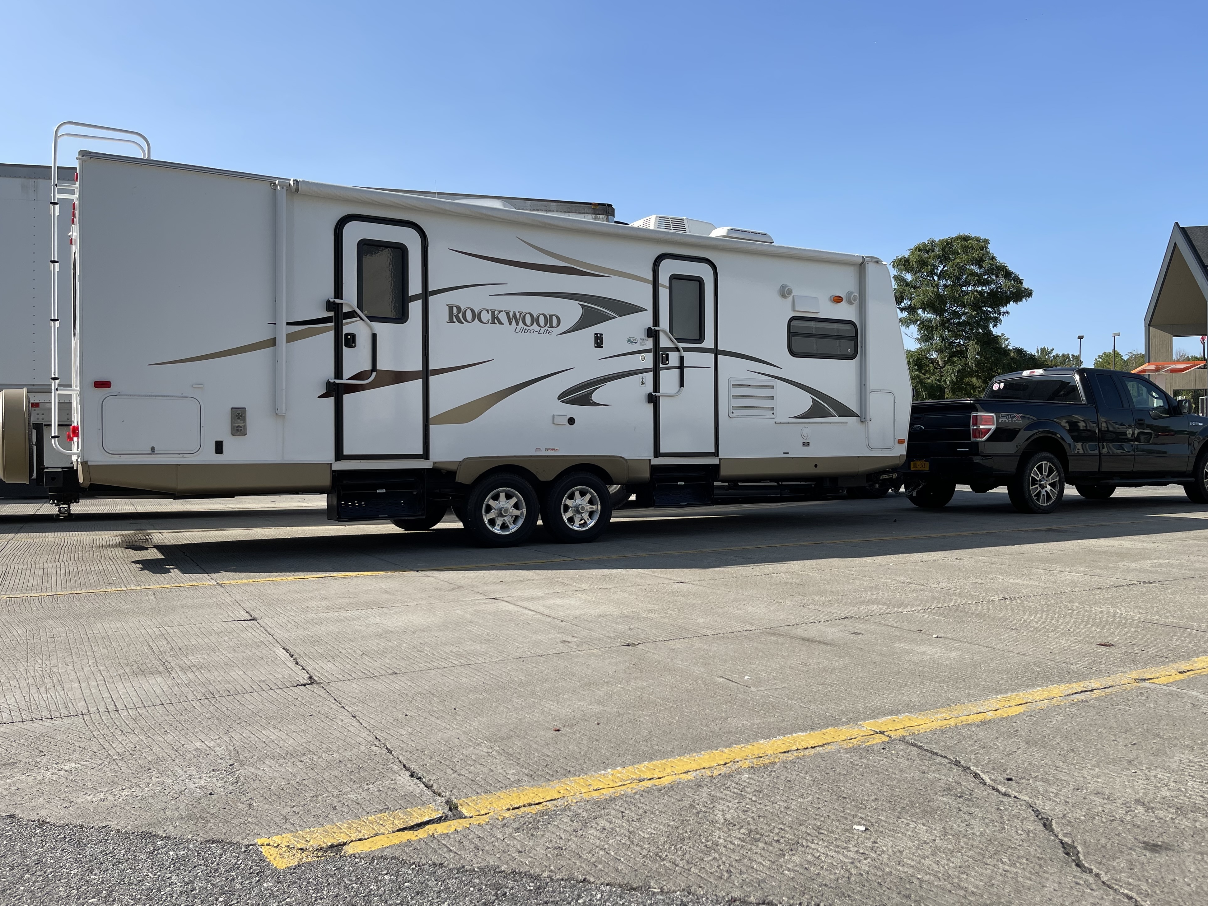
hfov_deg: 65.3
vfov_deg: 51.3
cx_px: 624
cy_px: 446
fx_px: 942
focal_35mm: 27
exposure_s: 1/3086
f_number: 1.6
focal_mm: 5.1
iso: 32
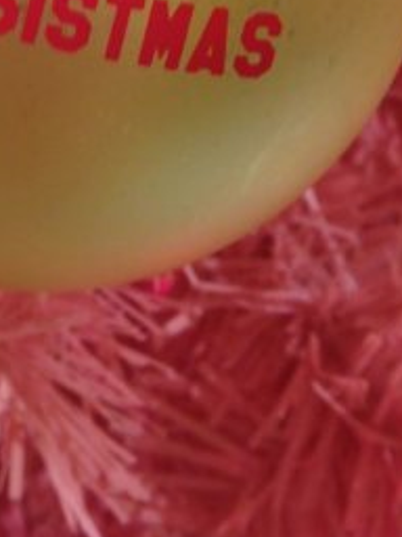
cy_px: -302
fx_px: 2044
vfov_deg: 13.9
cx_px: 27
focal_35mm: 132
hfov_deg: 11.2
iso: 50
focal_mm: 4.12
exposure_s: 1/24
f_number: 2.4
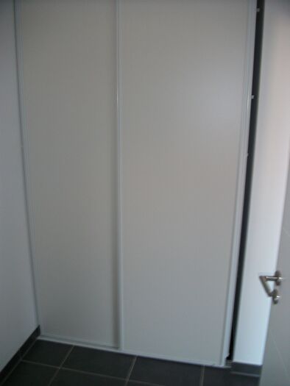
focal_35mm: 31
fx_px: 346
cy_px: 193
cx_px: 145
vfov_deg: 58.3
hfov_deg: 45.5
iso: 125
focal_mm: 5.7
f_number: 2.9
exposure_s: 1/40
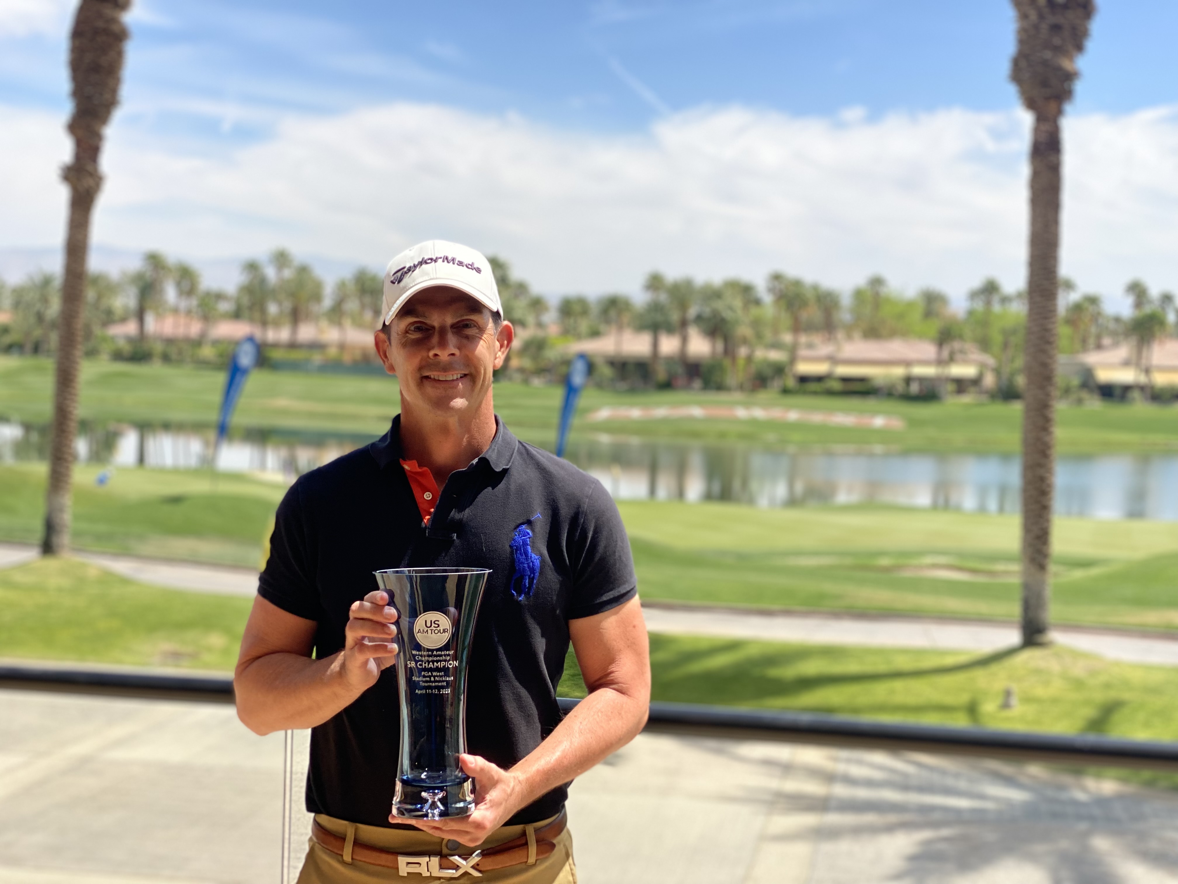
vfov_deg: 28.0
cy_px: 442
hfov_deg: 36.8
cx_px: 589
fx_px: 1770
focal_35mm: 52
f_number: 2
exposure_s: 1/1712
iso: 20
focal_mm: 6
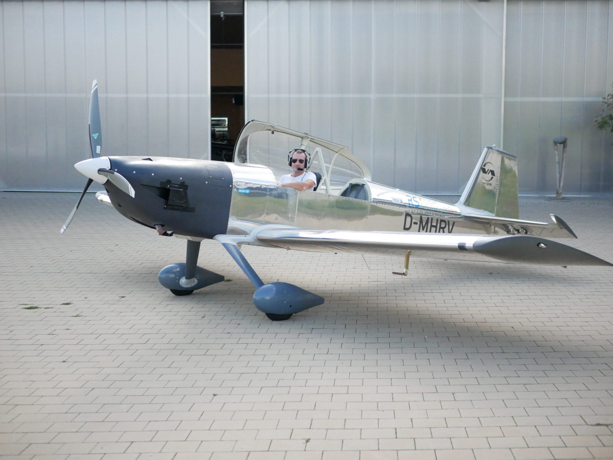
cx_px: 306
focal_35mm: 50
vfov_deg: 29.1
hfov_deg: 38.2
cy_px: 230
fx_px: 886
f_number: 1.7
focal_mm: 25
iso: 1600
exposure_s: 1/13000
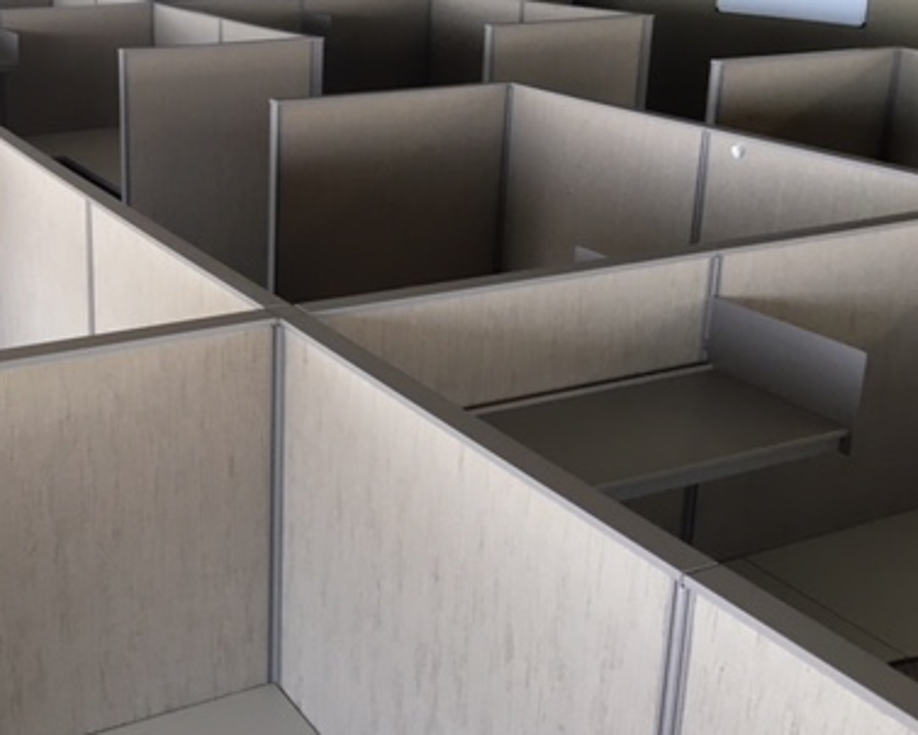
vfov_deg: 31.3
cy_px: 253
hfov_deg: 37.3
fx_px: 1305
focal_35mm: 48
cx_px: 175
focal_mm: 4.15
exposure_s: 1/30
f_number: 2.2
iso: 80
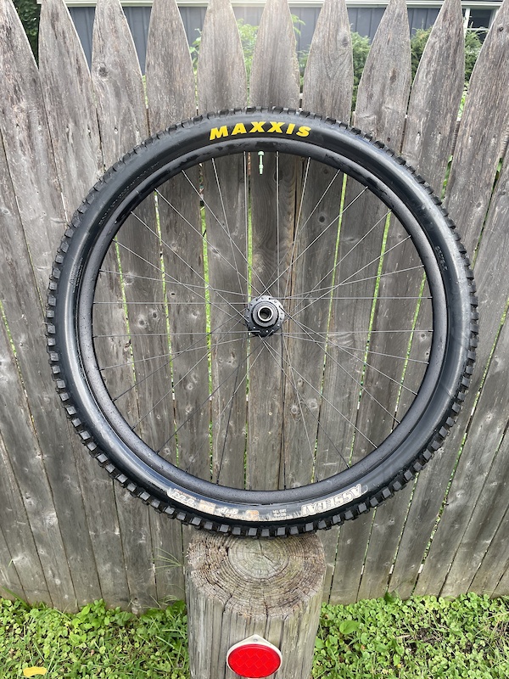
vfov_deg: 67.3
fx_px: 510
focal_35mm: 26
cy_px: 340
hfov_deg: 53.1
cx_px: 254
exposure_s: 1/121
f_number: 1.6
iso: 50
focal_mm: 4.2
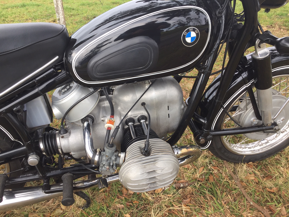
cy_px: 108
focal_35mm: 29
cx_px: 144
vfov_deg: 48.2
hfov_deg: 61.7
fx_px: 242
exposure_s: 1/238
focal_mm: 4.15
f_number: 2.2
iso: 32
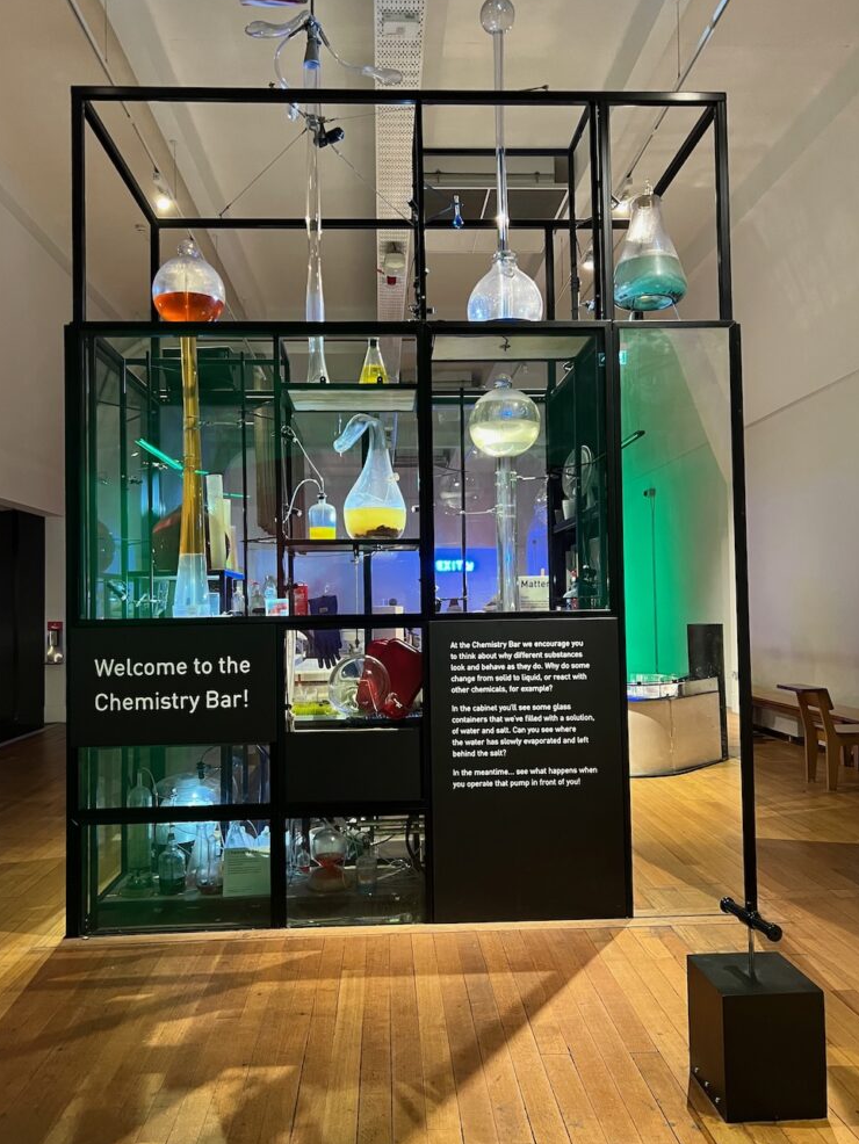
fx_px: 893
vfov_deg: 65.3
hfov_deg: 51.4
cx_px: 419
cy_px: 579
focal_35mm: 27
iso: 500
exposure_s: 1/50
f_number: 1.5
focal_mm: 5.7
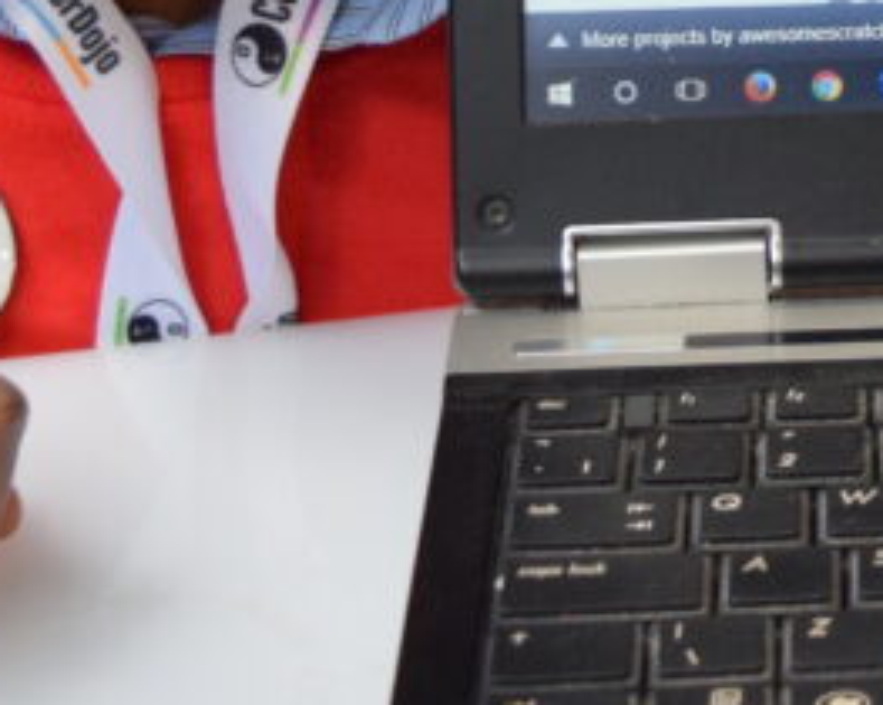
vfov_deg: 8.8
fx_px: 4511
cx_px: 1296
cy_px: -275
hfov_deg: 10.8
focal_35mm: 173
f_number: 4.5
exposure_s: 1/160
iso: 800
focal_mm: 21
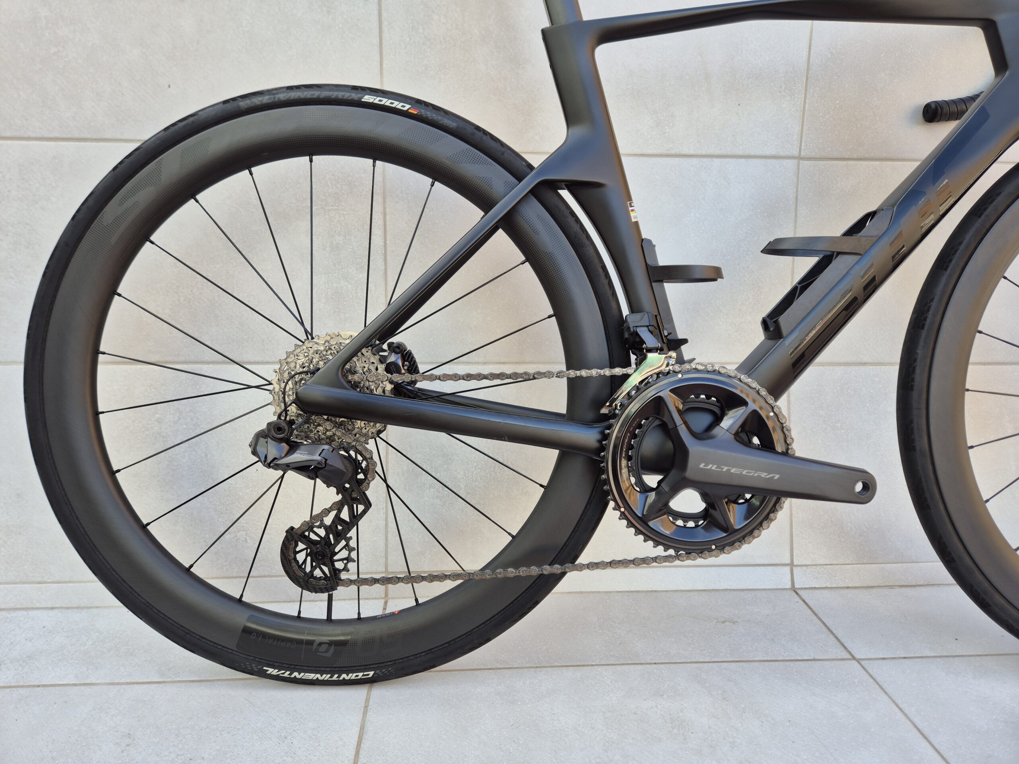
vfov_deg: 58.9
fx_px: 677
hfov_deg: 73.9
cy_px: 382
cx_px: 510
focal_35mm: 23
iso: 25
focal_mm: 5.4
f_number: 1.8
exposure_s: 1/260
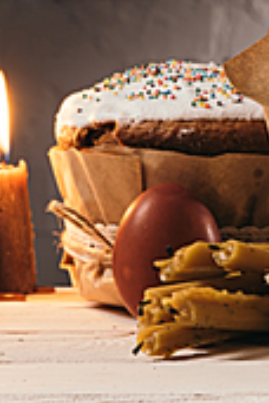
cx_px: 321
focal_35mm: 248
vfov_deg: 8.3
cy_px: 52
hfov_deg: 5.5
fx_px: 2779
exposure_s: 1/1.25
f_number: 14
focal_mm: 85
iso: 125
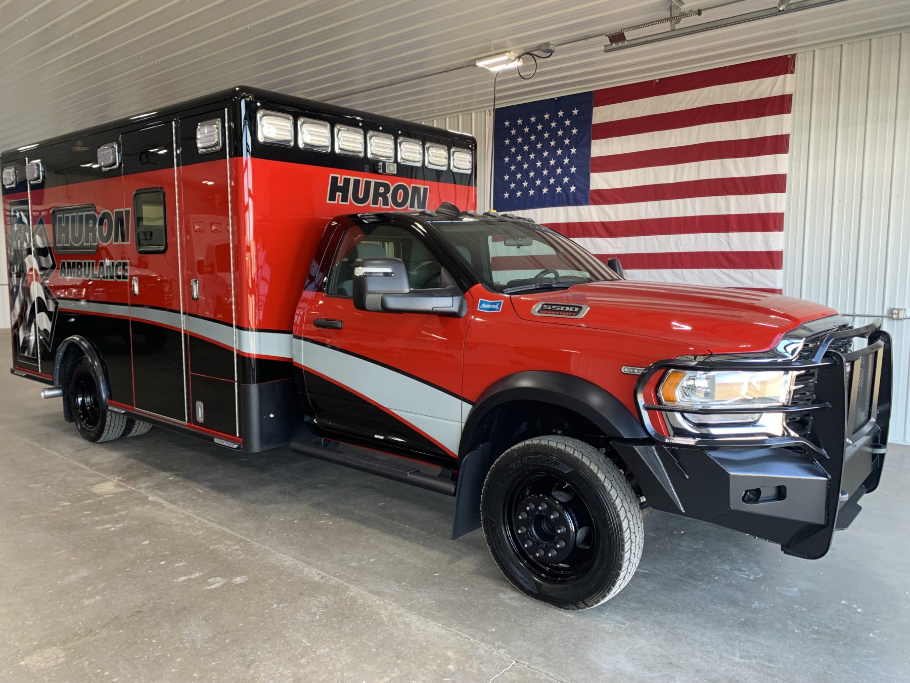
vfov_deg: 53.1
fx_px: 683
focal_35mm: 26
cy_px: 342
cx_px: 455
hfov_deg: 67.3
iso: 100
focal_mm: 4.25
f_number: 1.8
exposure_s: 1/91
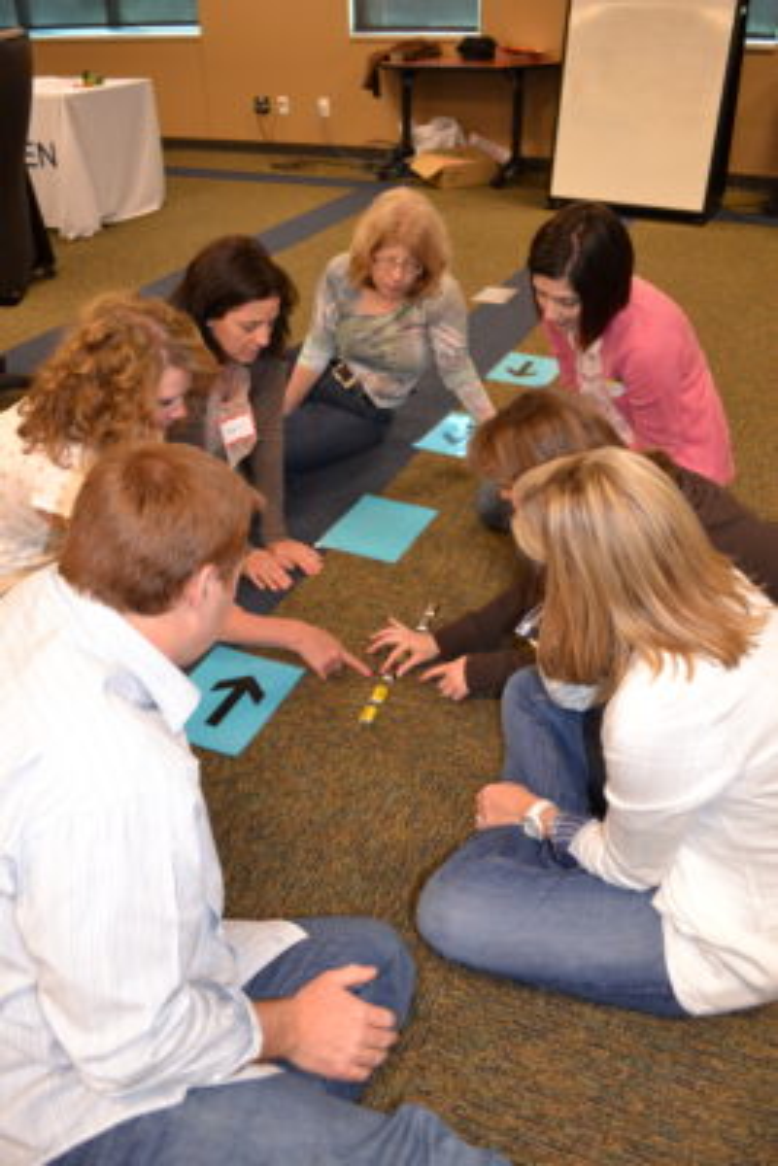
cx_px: 389
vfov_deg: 67.4
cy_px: 583
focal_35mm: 27
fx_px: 874
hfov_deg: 48.0
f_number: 3.5
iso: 2000
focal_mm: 18
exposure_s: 1/60
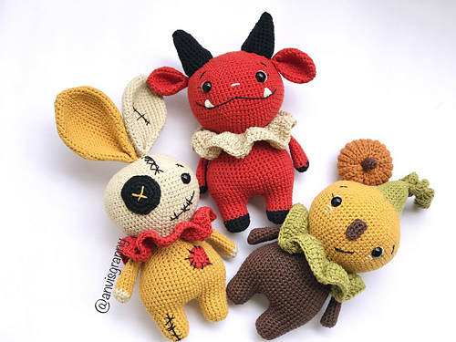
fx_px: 751
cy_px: 171
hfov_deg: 33.8
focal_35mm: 57
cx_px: 228
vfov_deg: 25.7
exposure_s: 1/507
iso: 20
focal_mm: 6.6
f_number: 2.8
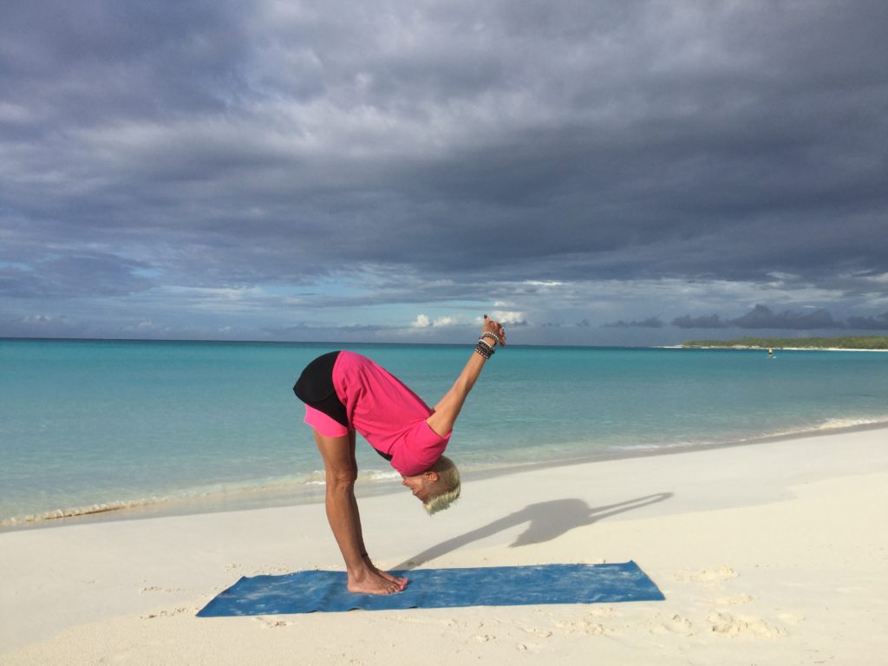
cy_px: 333
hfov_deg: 58.4
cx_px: 444
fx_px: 795
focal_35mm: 31
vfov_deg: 45.4
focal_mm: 3.3
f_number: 2.4
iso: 25
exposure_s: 1/2262
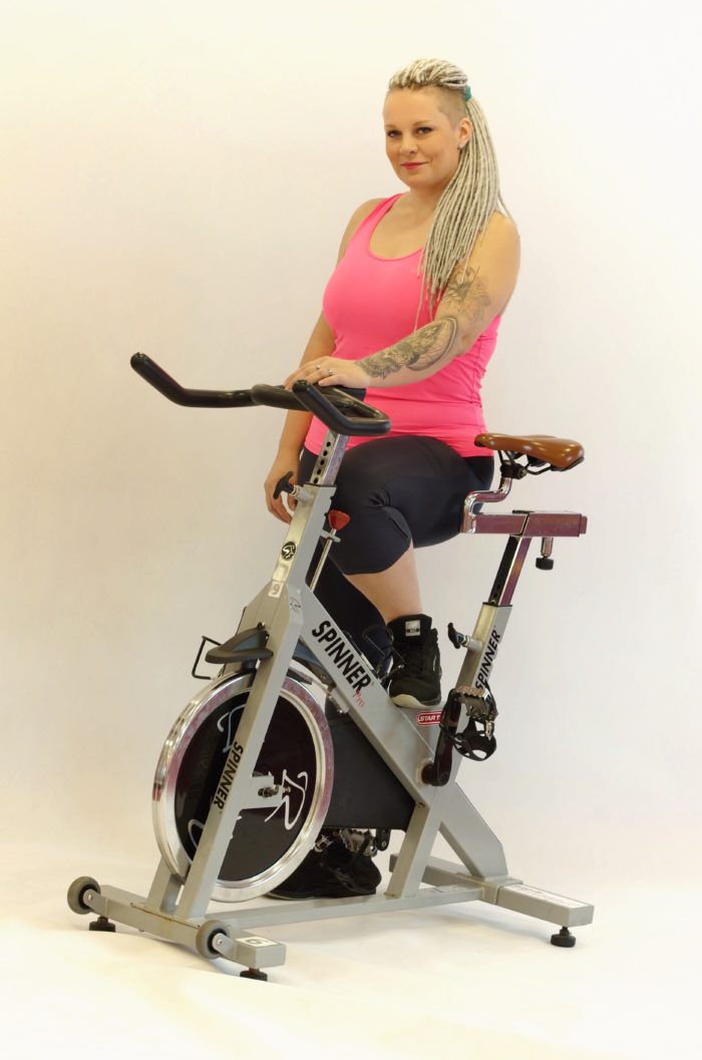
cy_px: 530
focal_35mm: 105
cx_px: 351
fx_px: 3085
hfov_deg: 13.0
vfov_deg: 19.5
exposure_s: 1/20
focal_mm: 70
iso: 400
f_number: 6.3
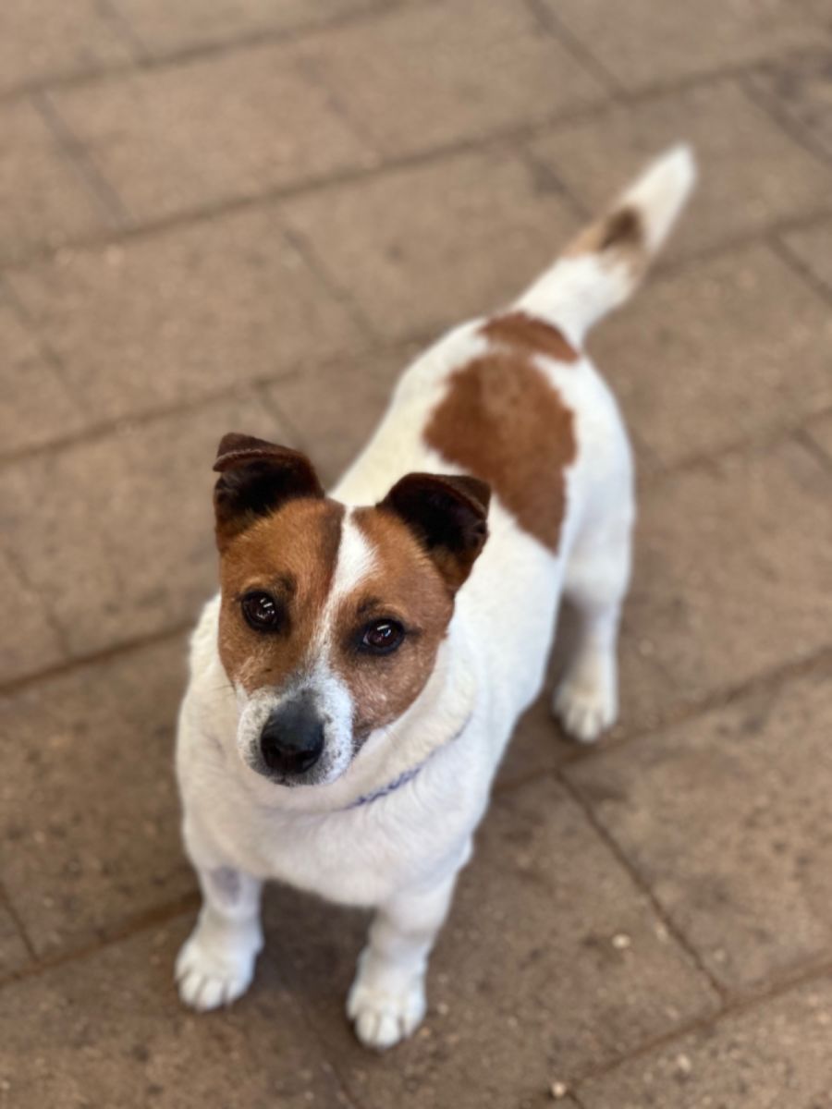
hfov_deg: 19.1
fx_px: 2468
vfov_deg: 25.3
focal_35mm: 77
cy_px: 554
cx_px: 416
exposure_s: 1/121
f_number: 2.8
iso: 80
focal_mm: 9
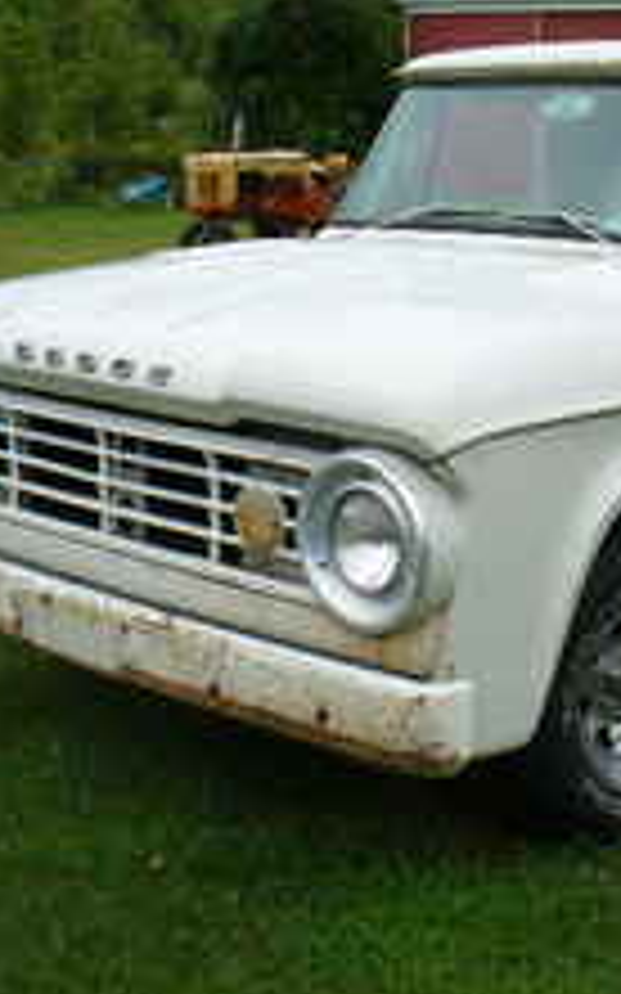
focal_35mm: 61
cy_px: 423
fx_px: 1653
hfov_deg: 20.8
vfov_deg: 33.4
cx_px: 580
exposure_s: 1/500
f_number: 2.8
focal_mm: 6.1
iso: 80
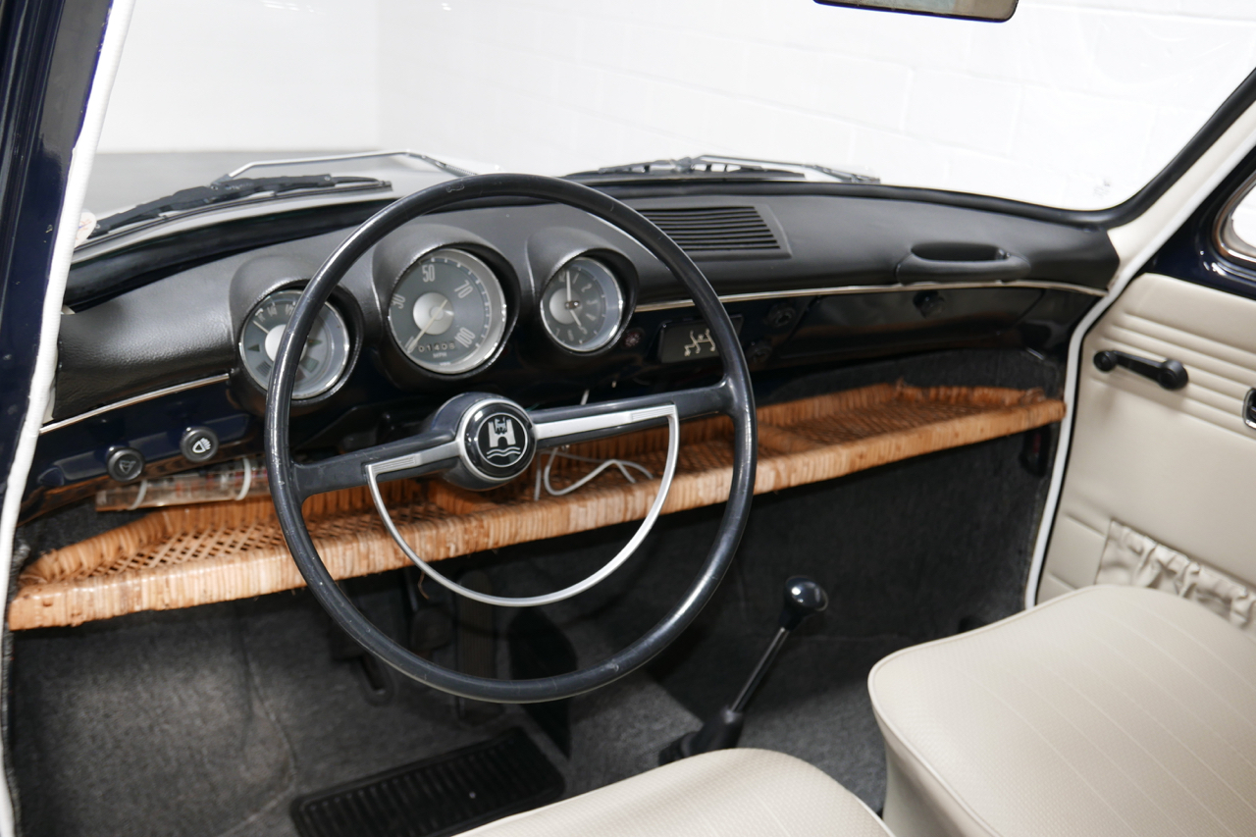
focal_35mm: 31
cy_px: 418
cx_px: 628
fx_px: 1081
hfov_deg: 60.3
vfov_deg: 42.3
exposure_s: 1/30
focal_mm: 13.9
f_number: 2.2
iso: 200
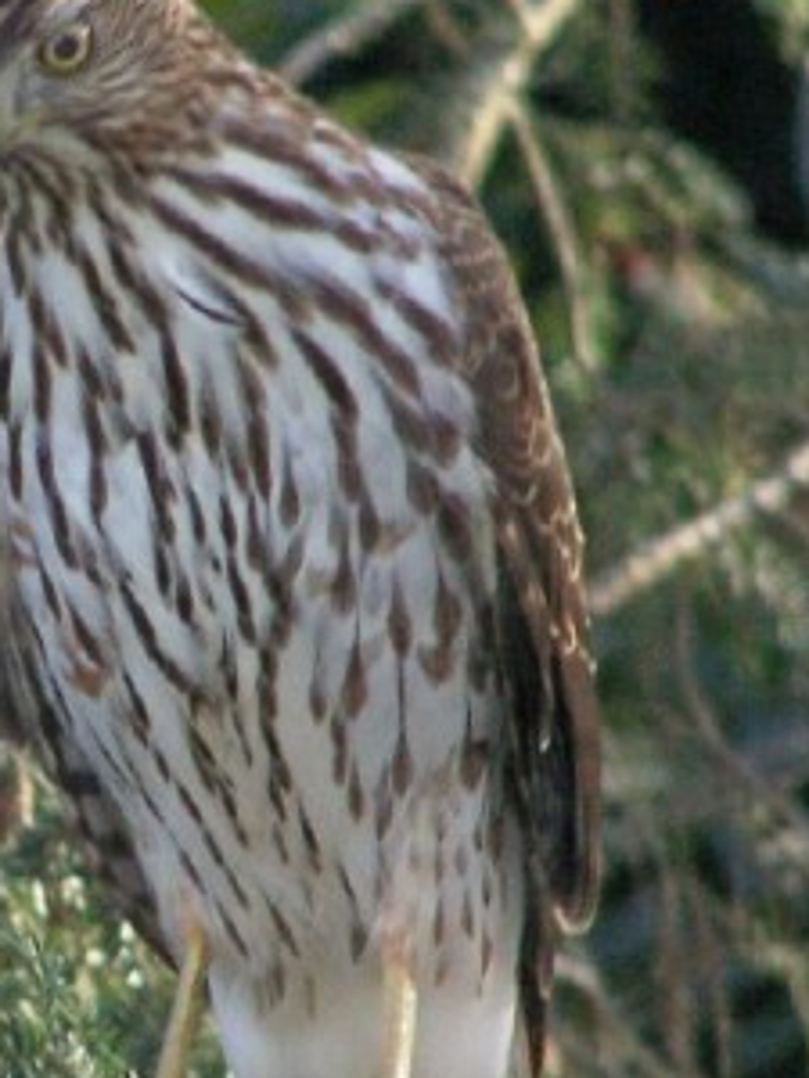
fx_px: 19756
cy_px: 733
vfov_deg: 3.1
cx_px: 192
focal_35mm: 634
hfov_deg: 2.3
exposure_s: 1/350
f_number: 3.7
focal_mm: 63
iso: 140
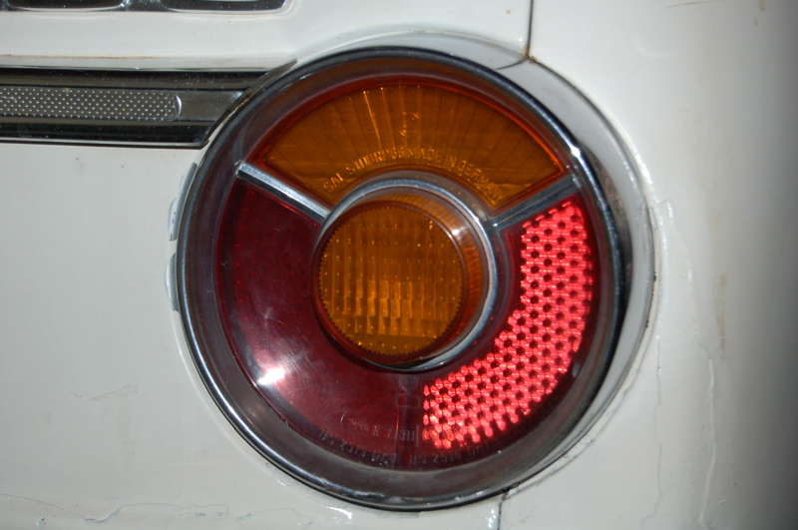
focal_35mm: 82
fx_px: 1826
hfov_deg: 24.7
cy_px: 265
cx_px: 399
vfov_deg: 16.5
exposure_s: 1/60
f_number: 5.6
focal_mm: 55
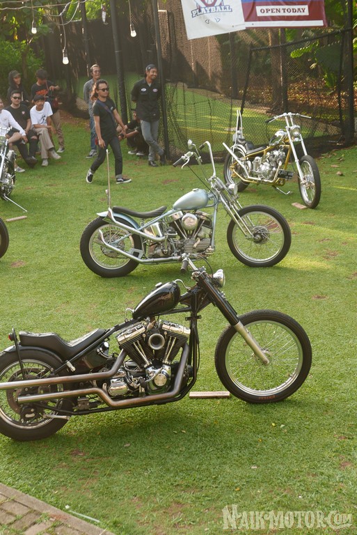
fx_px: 921
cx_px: 178
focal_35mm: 62
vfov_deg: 32.4
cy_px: 268
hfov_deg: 21.9
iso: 200
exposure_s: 1/125
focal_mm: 28.2
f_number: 4
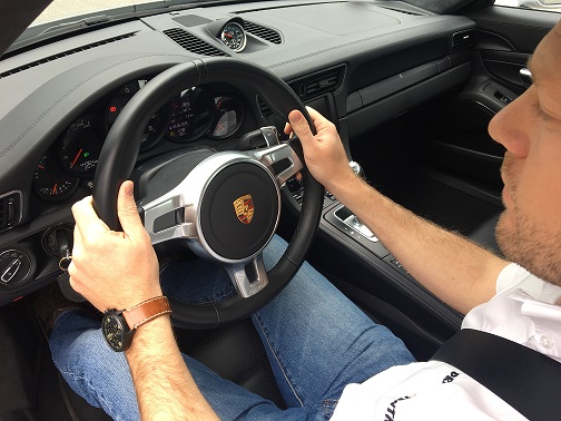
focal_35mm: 29
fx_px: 470
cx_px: 280
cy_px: 210
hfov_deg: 61.7
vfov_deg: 48.2
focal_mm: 4.15
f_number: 2.2
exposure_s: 1/108
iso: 25
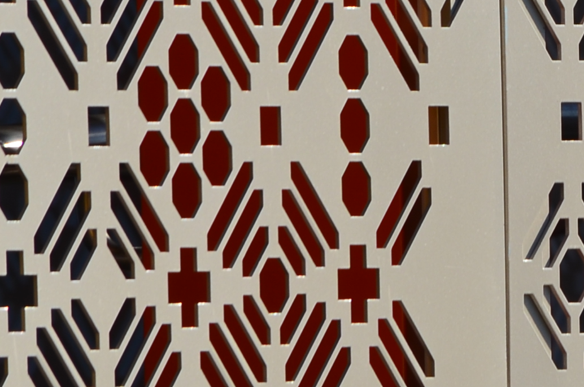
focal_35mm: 1072
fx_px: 17355
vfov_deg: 1.3
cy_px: 99
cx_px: 958
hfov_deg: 1.9
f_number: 11
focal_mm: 200
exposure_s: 1/125
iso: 125
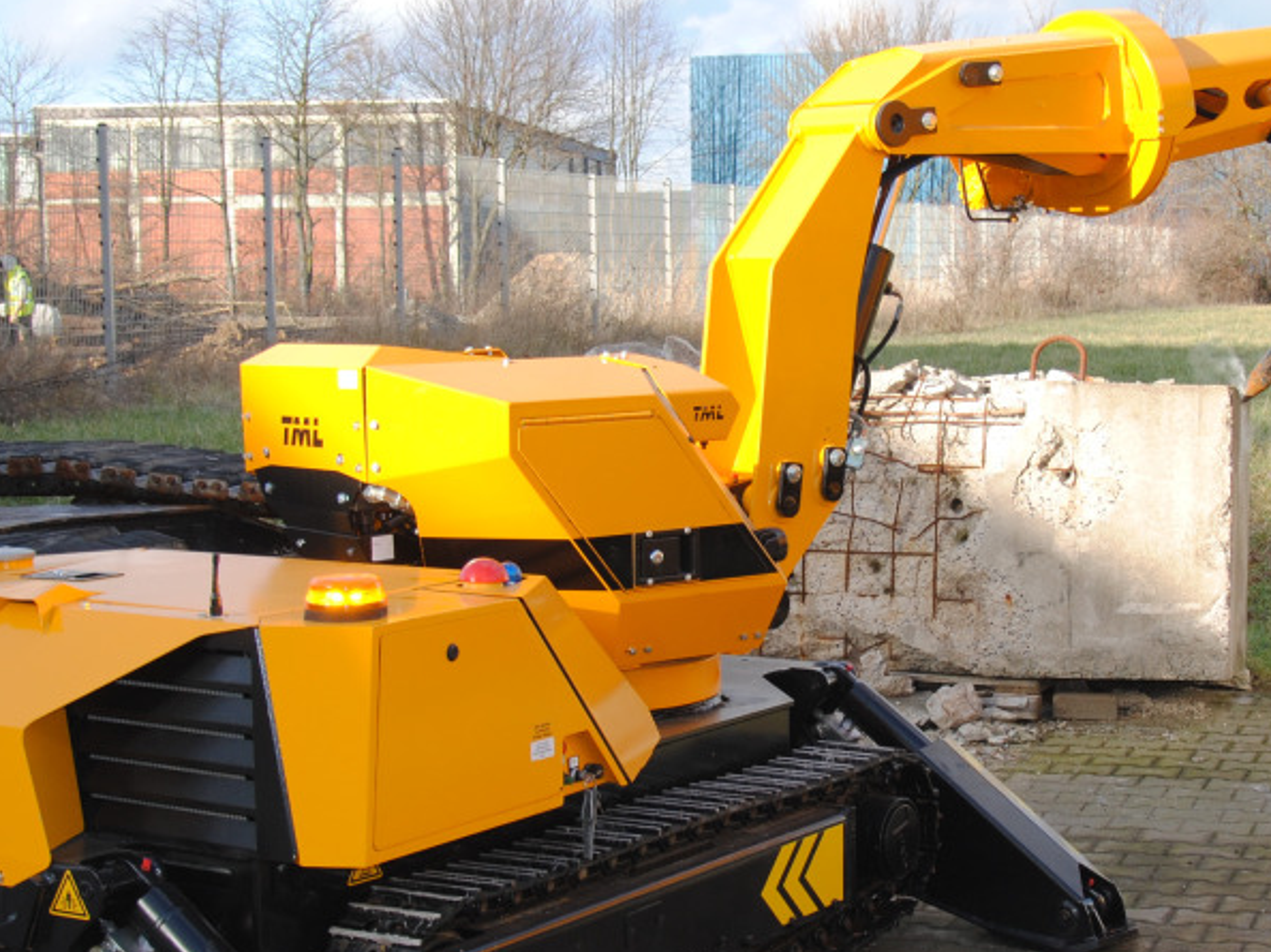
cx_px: 785
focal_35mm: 73
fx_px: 2678
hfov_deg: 26.6
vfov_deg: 20.2
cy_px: 521
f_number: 4.5
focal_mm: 25
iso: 100
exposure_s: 1/200
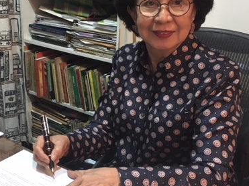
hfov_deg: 38.0
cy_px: 93
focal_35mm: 50
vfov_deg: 29.1
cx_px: 93
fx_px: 360
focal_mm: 4.15
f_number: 2.2
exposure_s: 1/15
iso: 400
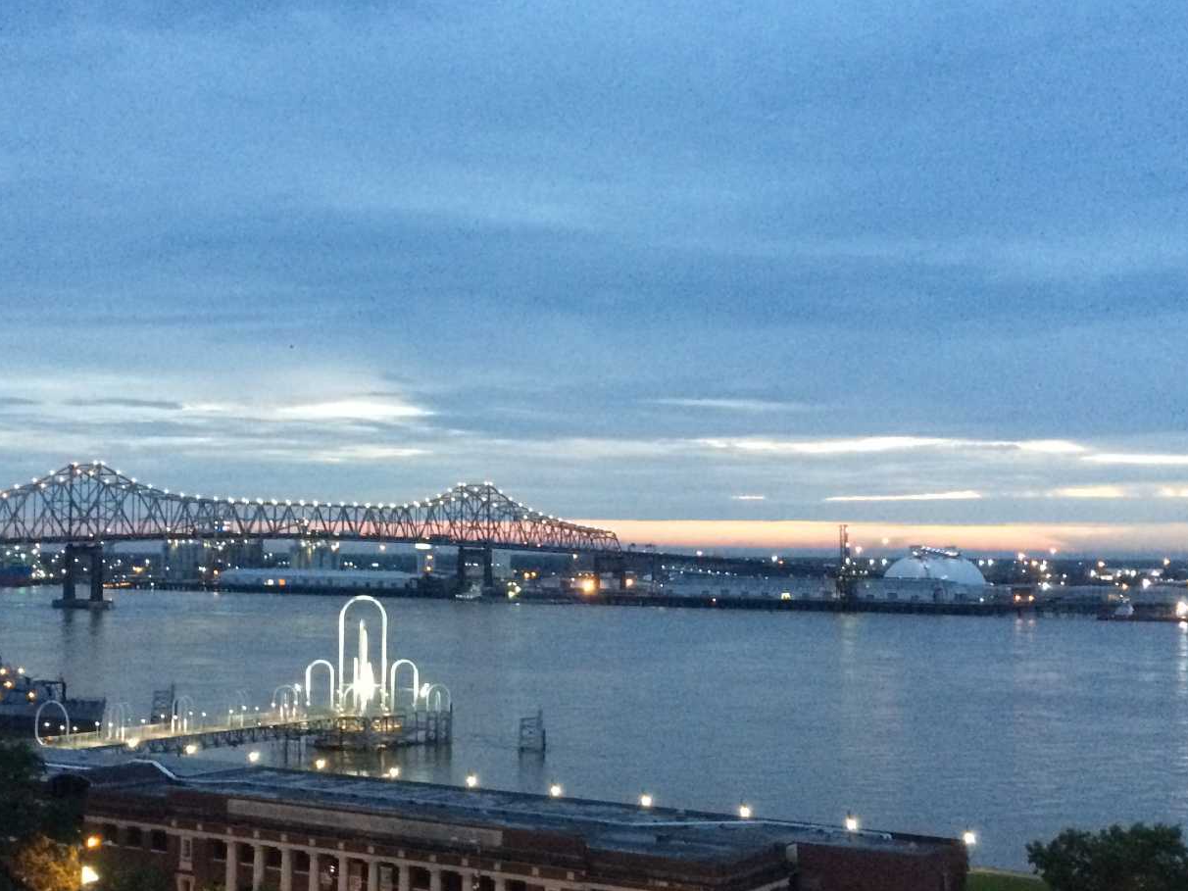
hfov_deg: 38.8
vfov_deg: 29.7
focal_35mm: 49
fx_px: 1682
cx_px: 512
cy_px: 470
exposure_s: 1/15
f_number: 2.2
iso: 400
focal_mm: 4.15
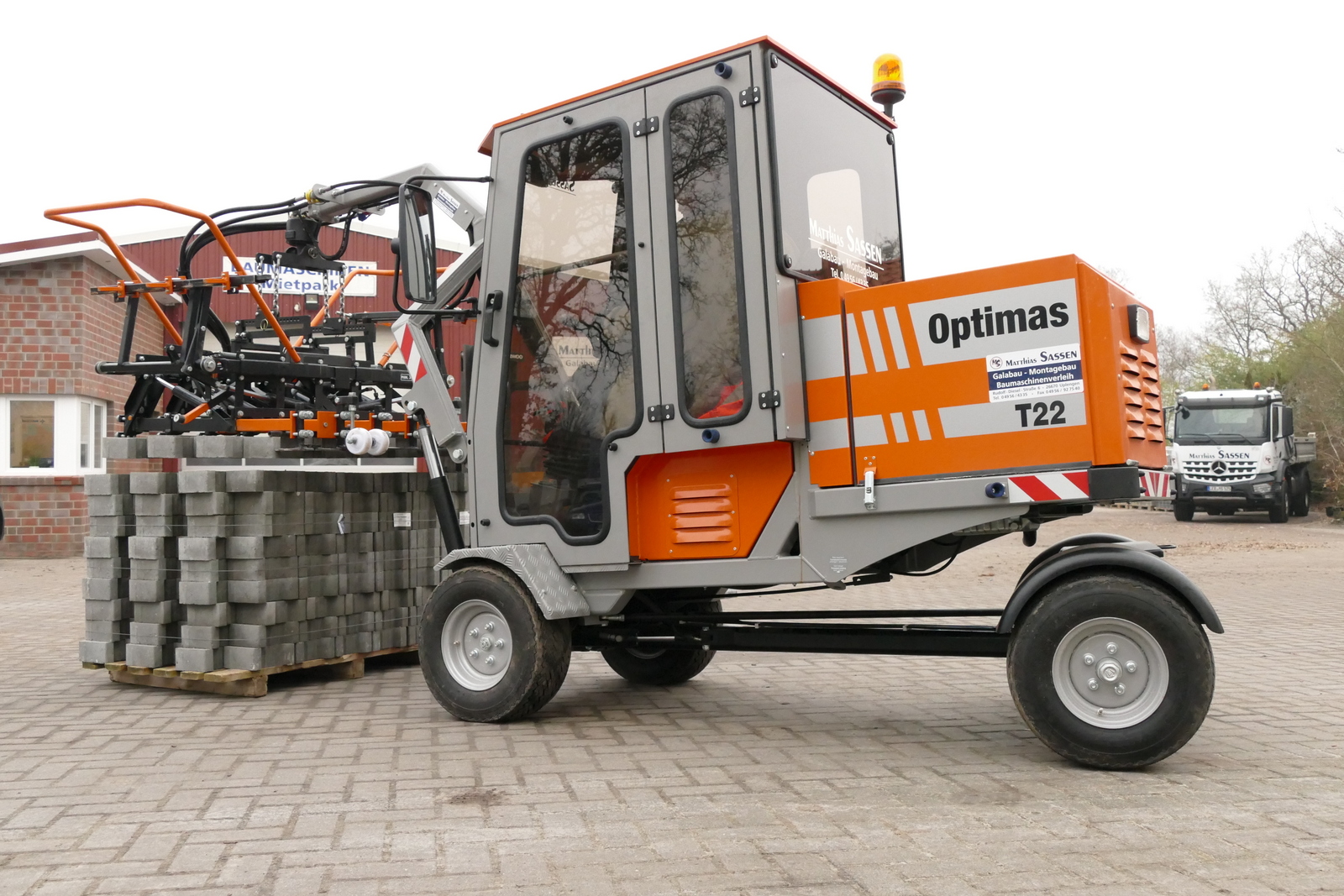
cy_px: 448
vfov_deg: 38.9
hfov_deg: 55.8
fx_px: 1269
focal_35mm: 34
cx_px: 672
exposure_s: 1/1600
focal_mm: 12.38
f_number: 3.5
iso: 1600
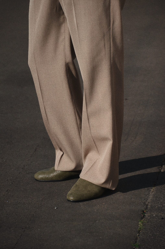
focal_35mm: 262
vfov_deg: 7.9
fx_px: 1813
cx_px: 82
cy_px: 124
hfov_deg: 5.2
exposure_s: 1/8000
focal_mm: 175
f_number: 6
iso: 800
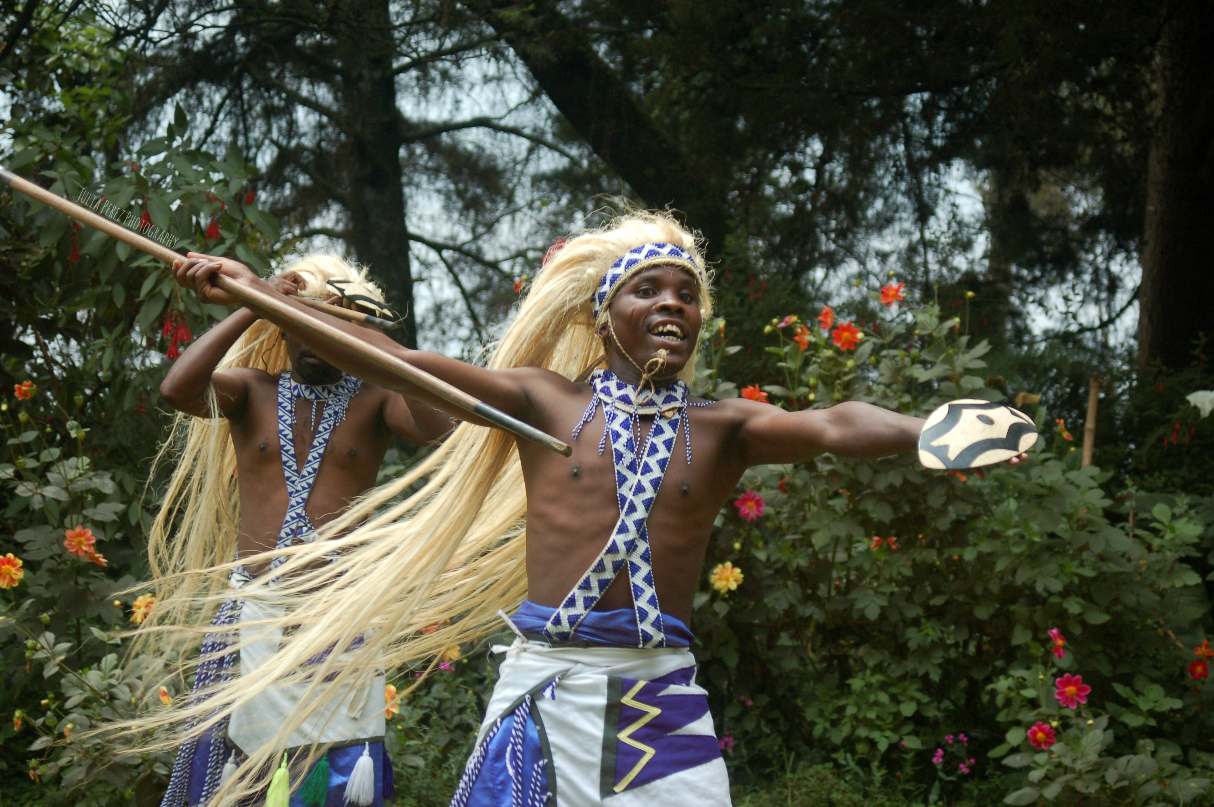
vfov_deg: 11.4
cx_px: 607
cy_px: 404
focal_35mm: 120
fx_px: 4043
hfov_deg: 17.1
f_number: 5.6
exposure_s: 1/160
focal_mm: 80
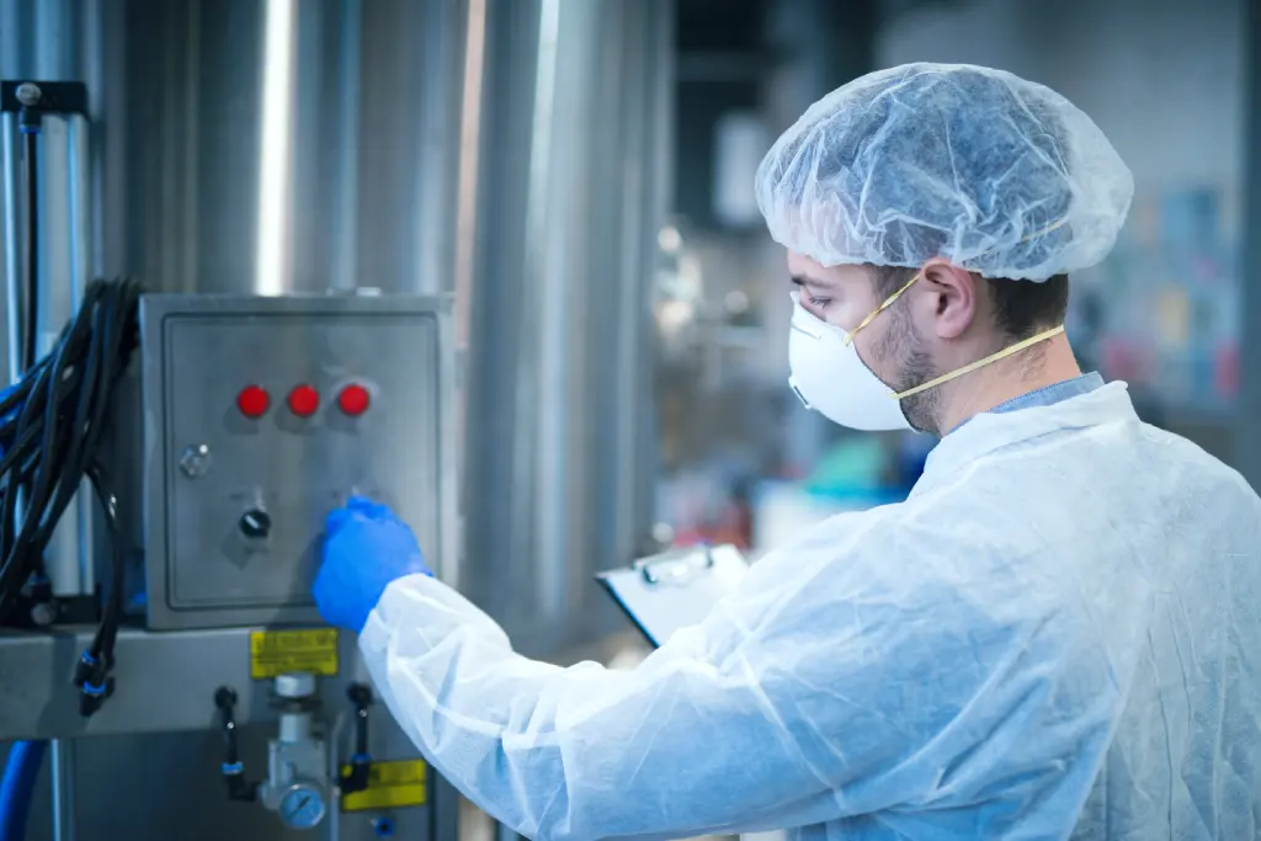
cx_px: 630
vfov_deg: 27.0
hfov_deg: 39.6
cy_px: 420
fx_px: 1752
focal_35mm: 50
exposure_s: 1/400
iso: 500
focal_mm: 50
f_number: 1.6
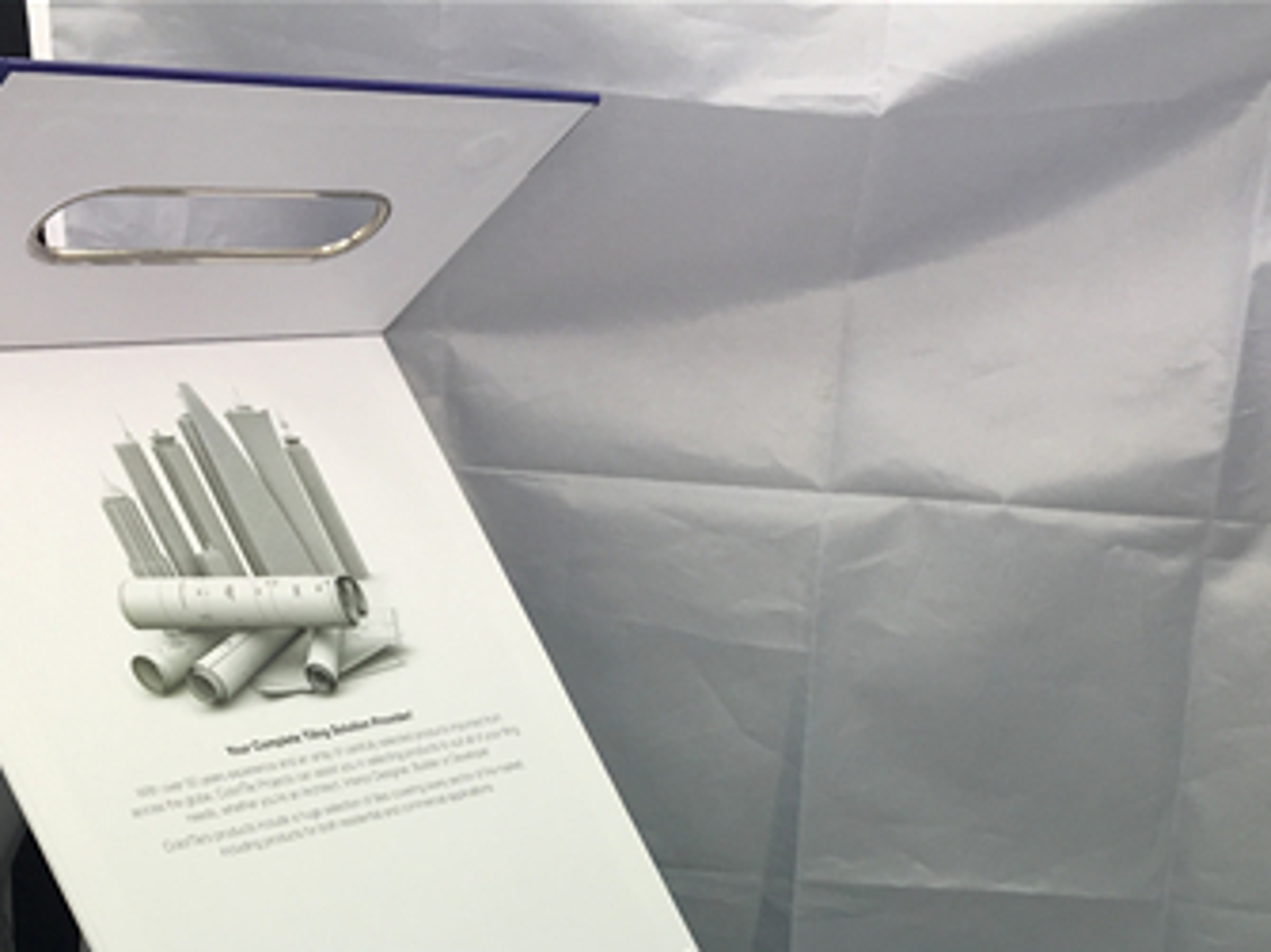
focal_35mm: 65
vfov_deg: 21.4
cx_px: 702
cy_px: 1062
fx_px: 2386
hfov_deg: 29.8
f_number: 2.2
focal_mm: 4.15
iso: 25
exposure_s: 1/319
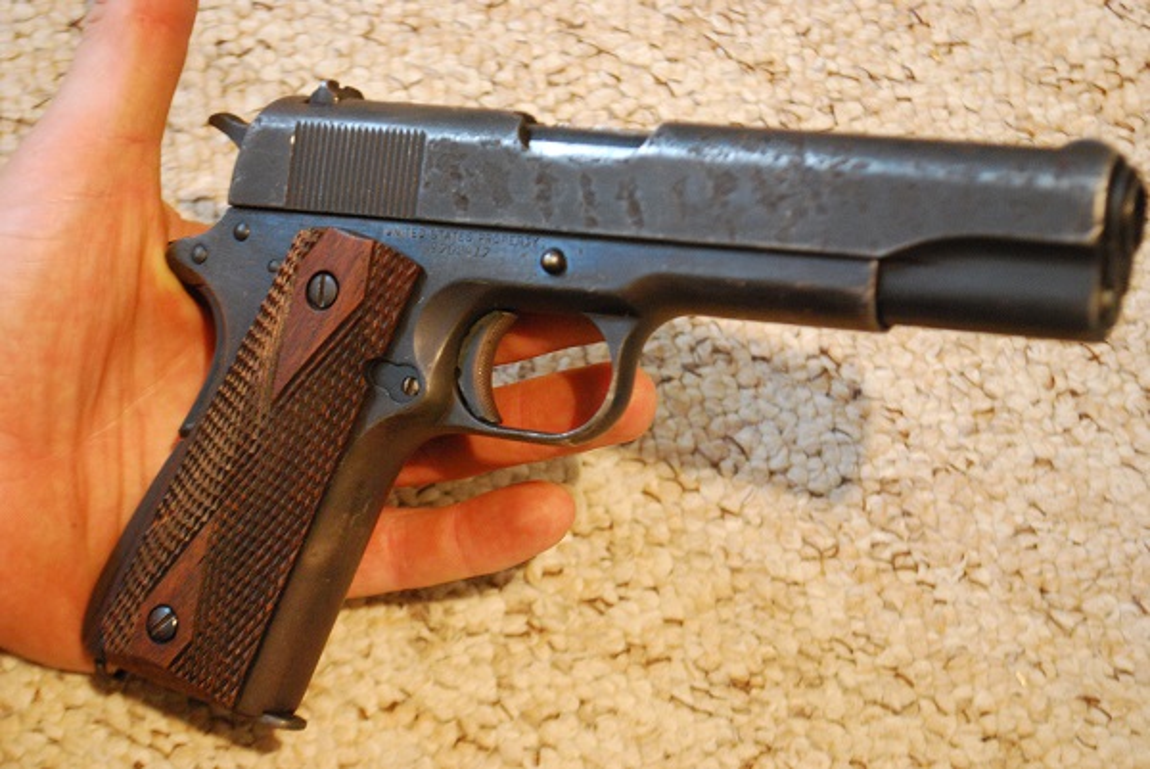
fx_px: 2302
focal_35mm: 72
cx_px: 575
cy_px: 384
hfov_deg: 28.1
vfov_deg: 19.0
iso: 1600
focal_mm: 48
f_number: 5.6
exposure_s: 1/8
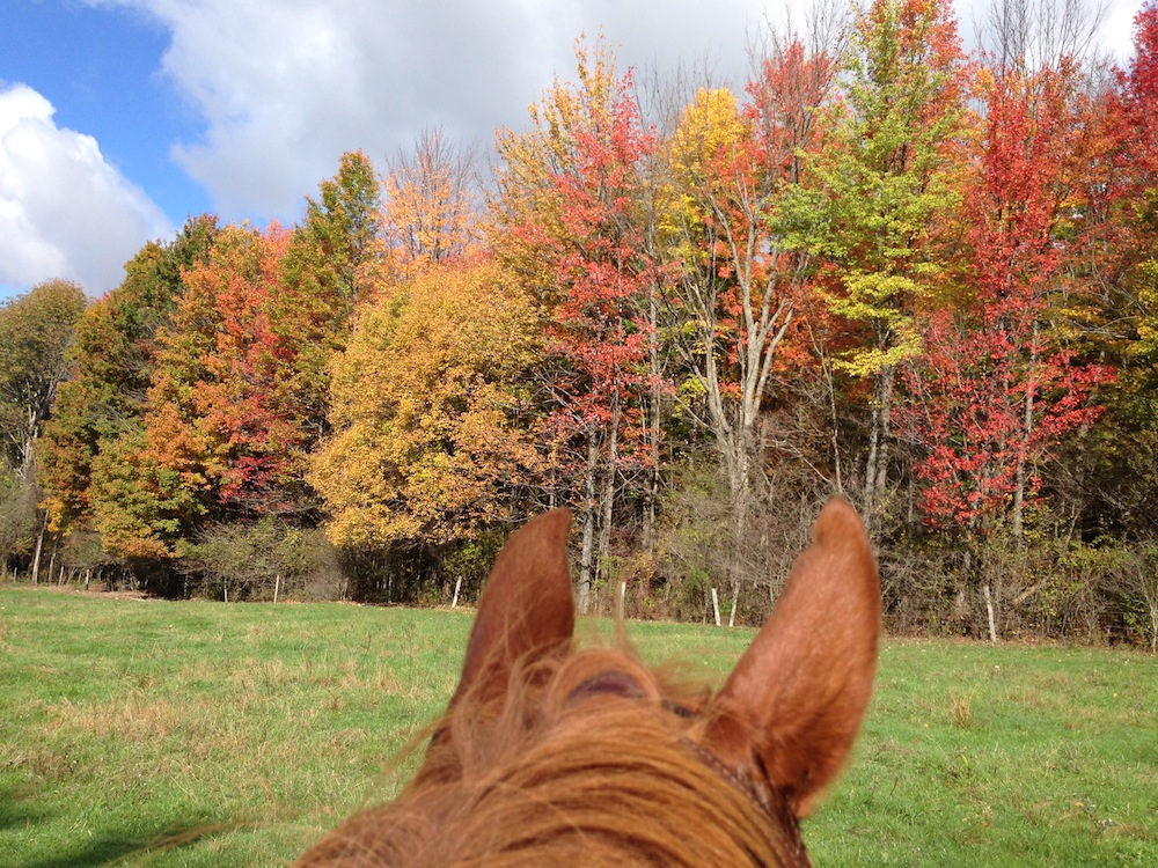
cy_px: 434
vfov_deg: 42.9
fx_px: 1104
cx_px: 579
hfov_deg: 55.4
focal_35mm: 33
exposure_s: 1/1085
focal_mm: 4.12
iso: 50
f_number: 2.4
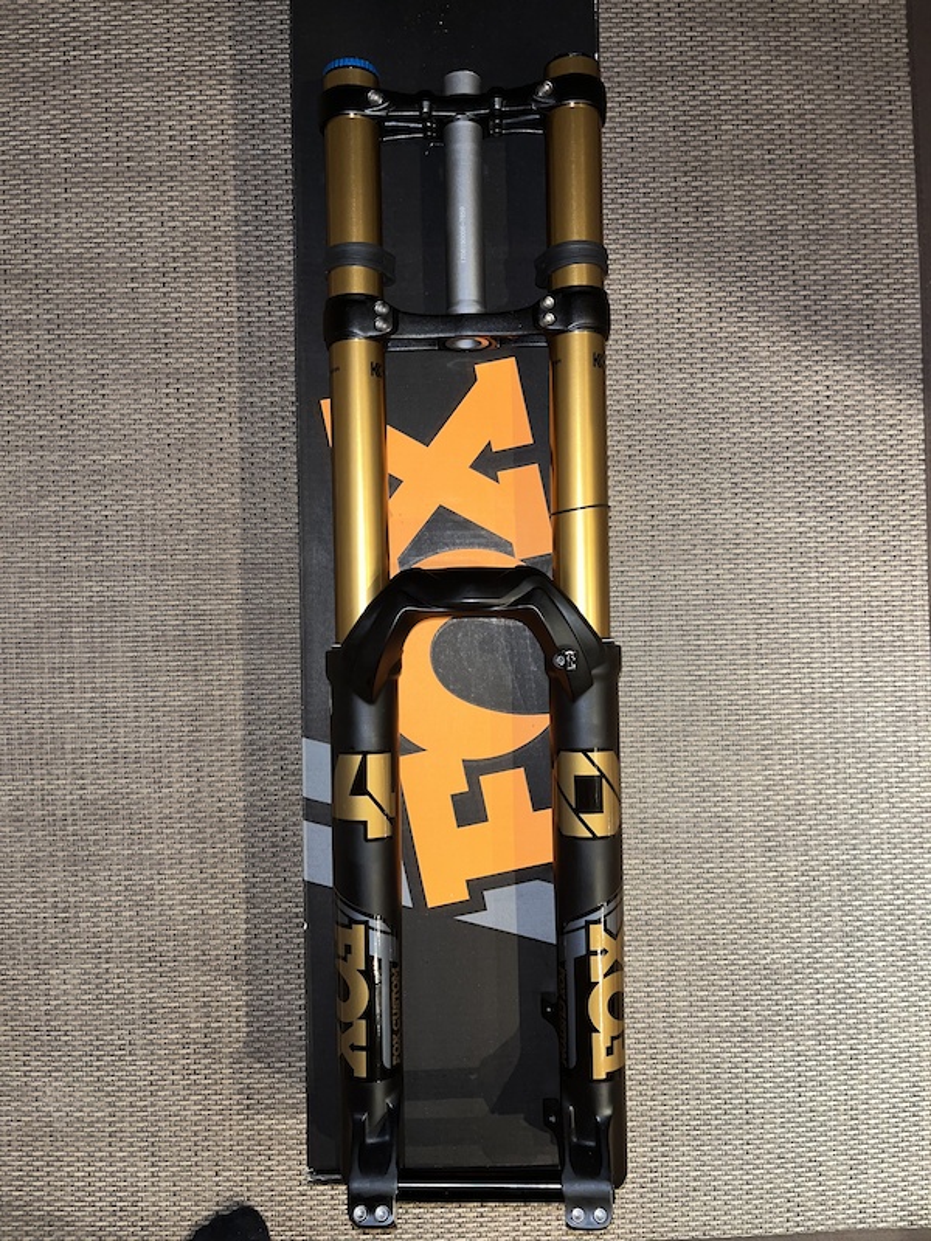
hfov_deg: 53.1
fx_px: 932
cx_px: 466
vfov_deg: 67.3
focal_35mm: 26
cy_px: 620
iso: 64
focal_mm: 5.1
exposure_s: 1/12
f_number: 1.6
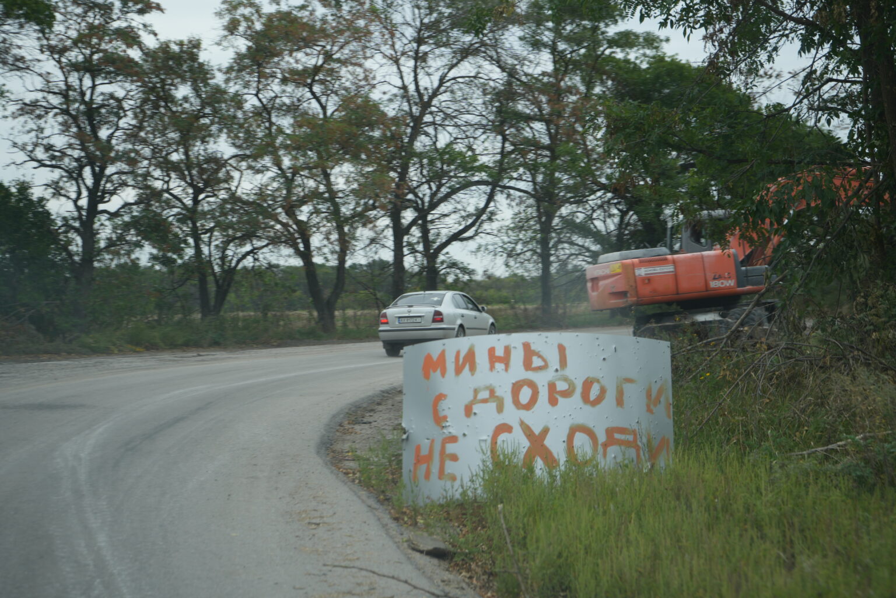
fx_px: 1742
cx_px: 448
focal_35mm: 70
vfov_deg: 19.5
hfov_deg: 28.8
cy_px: 299
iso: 160
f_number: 5.6
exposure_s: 1/160
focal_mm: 70
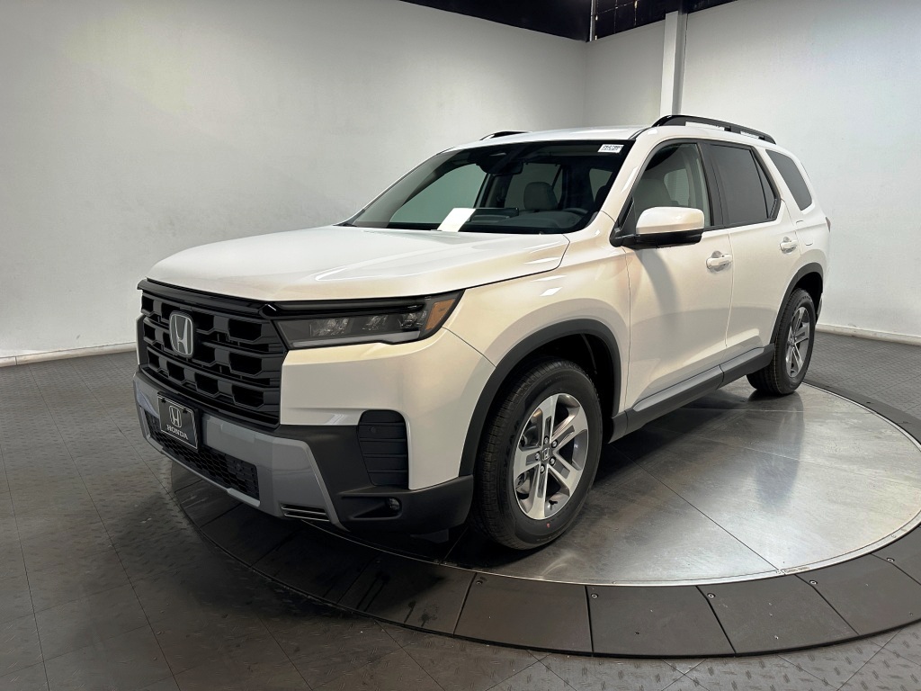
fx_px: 639
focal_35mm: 24
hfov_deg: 71.6
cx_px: 460
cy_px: 346
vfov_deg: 56.8
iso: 200
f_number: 1.78
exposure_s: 1/60
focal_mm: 6.86
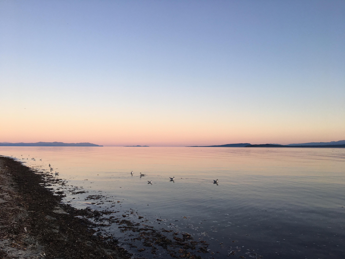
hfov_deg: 61.7
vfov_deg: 48.2
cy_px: 130
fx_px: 289
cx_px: 172
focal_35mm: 29
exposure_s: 1/224
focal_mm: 4.15
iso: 25
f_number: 2.2
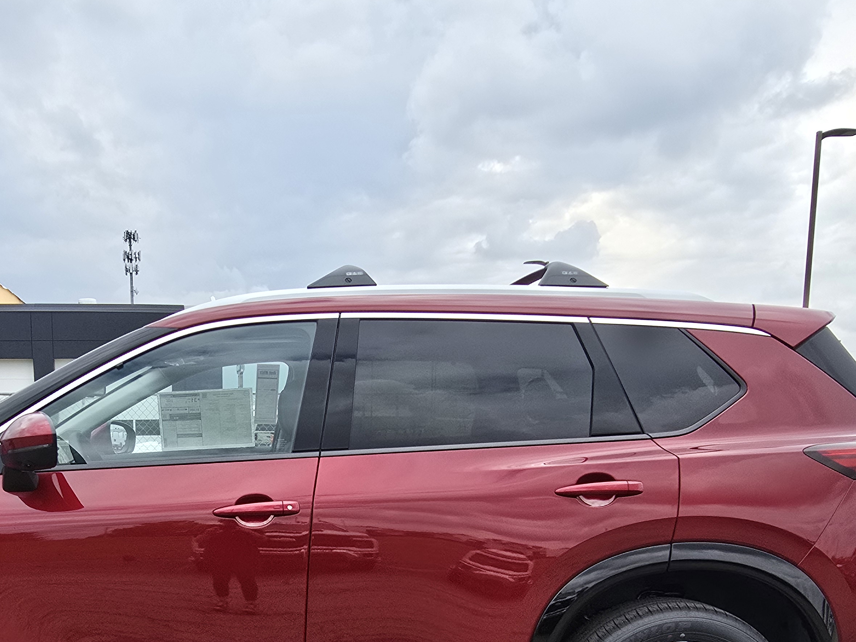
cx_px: 238
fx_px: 544
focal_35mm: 22
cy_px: 527
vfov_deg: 56.0
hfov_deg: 72.3
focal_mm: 2.2
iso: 50
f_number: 2.2
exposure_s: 1/1151
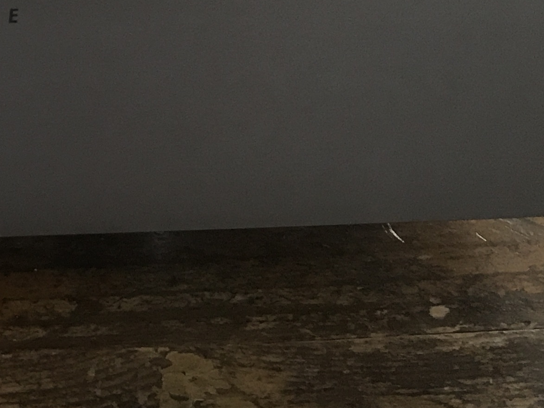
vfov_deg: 15.2
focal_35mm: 96
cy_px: 37
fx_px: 1509
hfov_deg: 18.9
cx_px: -170
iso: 64
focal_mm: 3.99
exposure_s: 1/17
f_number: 1.8
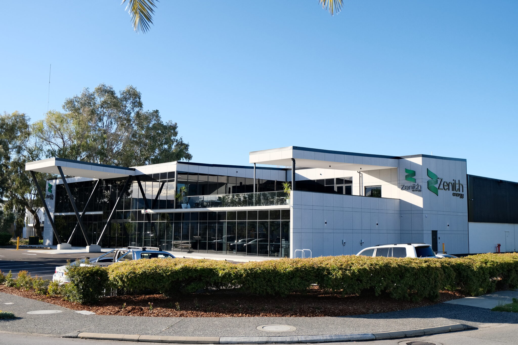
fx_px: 575
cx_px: 259
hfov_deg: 48.5
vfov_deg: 33.4
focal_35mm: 40
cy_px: 172
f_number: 5.6
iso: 320
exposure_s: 1/500
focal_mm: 26.4
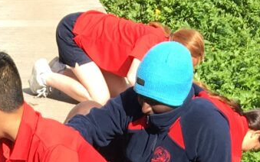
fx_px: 1098
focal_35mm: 155
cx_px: 44
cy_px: 482
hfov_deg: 13.4
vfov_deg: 7.5
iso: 25
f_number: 2.2
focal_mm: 4.15
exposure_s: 1/641
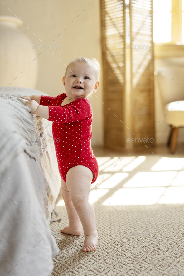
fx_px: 383
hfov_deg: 27.0
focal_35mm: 50
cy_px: 138
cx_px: 92
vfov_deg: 39.6
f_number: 2
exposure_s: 1/1000
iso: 500
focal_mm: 50
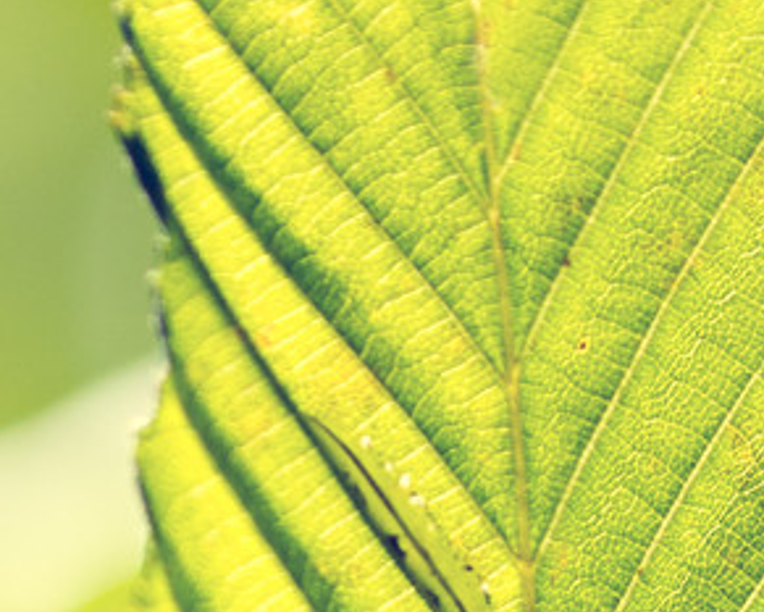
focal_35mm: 849
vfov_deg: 1.8
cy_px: 1950
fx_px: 19204
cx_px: -1624
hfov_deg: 2.3
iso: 100
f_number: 3.3
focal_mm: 105
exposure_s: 1/160
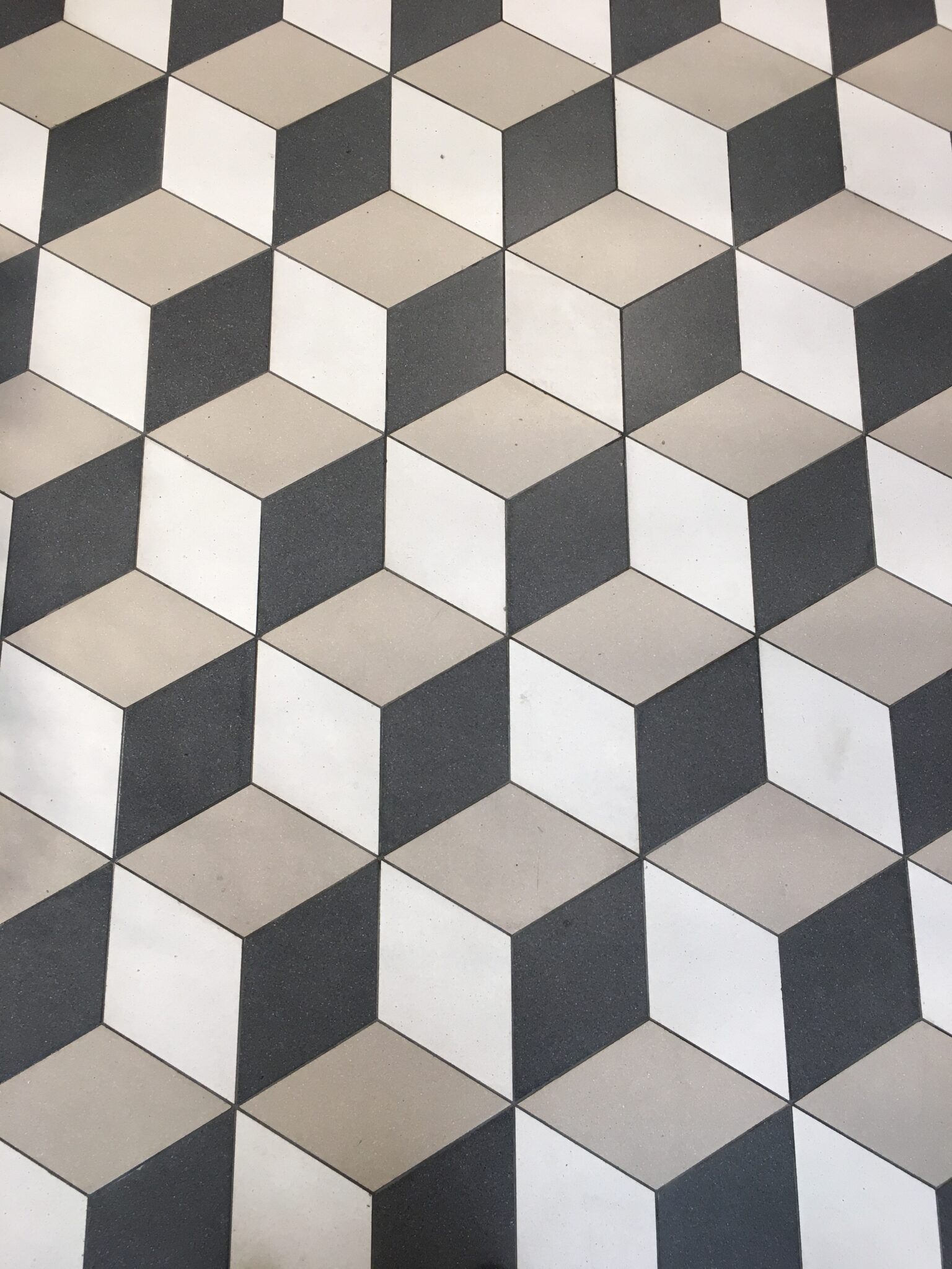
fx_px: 1063
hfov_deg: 48.2
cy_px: 634
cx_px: 476
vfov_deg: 61.7
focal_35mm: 29
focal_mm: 4.15
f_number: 2.2
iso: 25
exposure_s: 1/33
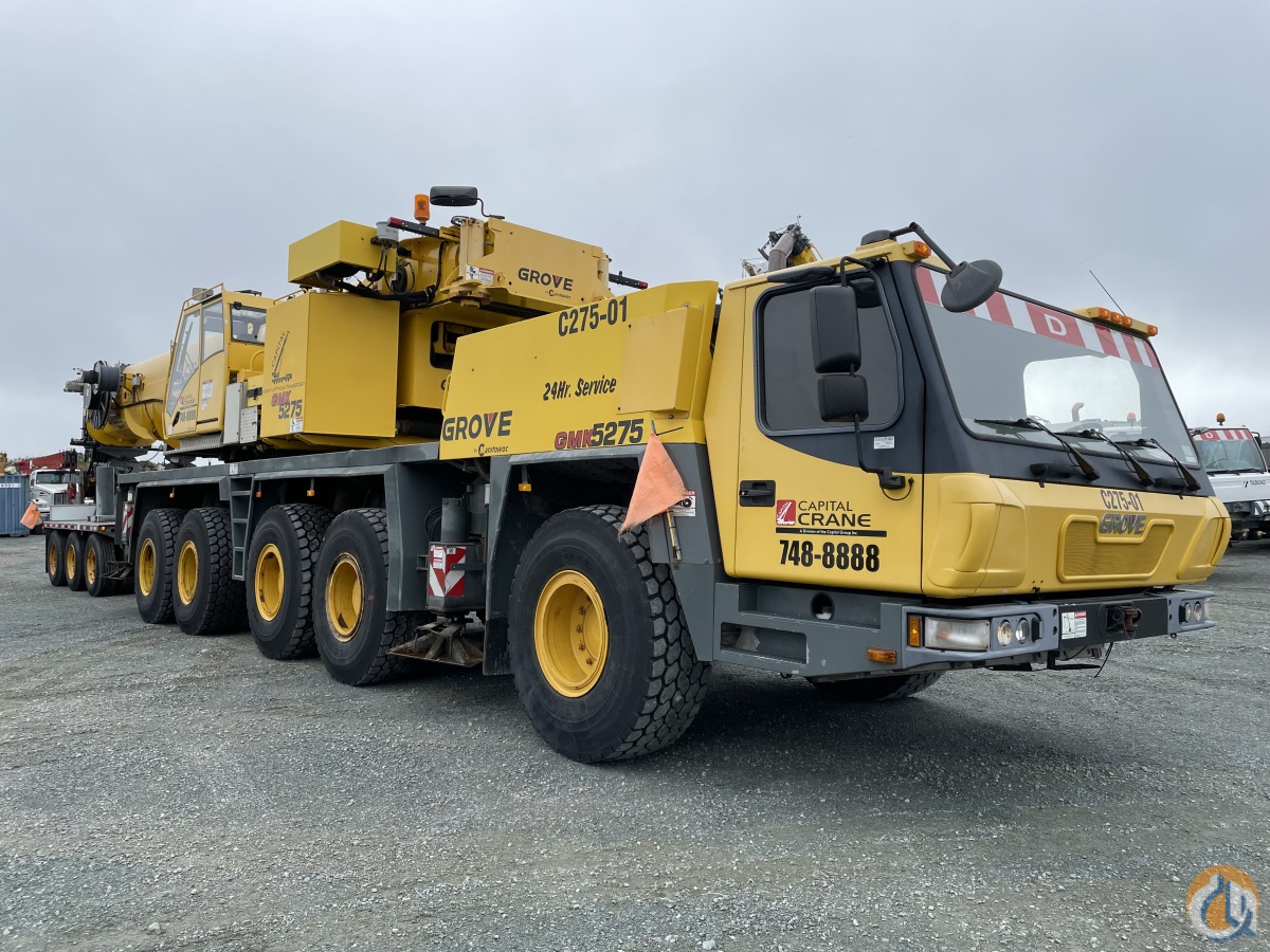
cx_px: 635
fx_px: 954
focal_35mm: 26
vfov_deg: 53.1
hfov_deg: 67.3
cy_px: 476
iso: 32
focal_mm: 4.2
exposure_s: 1/1642
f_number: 1.6
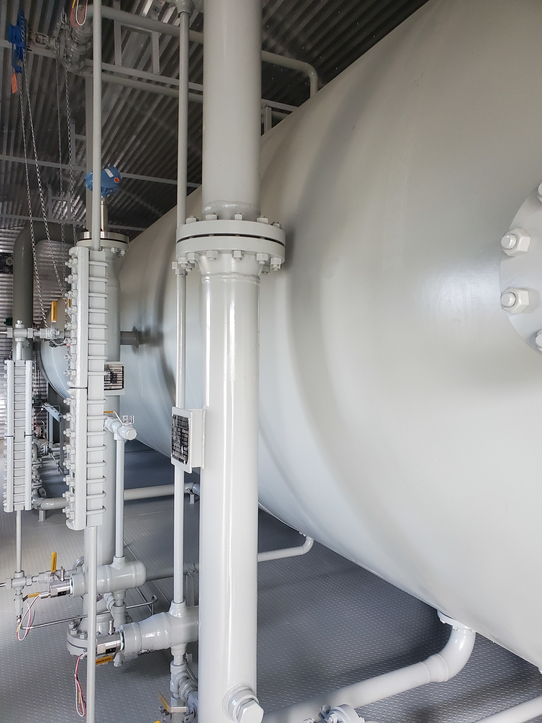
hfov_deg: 53.1
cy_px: 362
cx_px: 271
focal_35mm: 26
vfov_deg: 67.3
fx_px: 543
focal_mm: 4.3
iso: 320
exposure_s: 1/120
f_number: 2.4
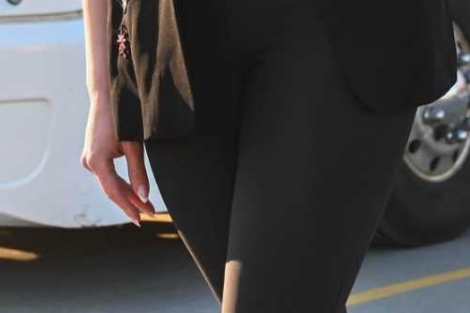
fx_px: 2022
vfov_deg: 8.5
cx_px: 330
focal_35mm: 155
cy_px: -223
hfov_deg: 13.2
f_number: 5
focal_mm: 38
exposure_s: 1/2000
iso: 1600
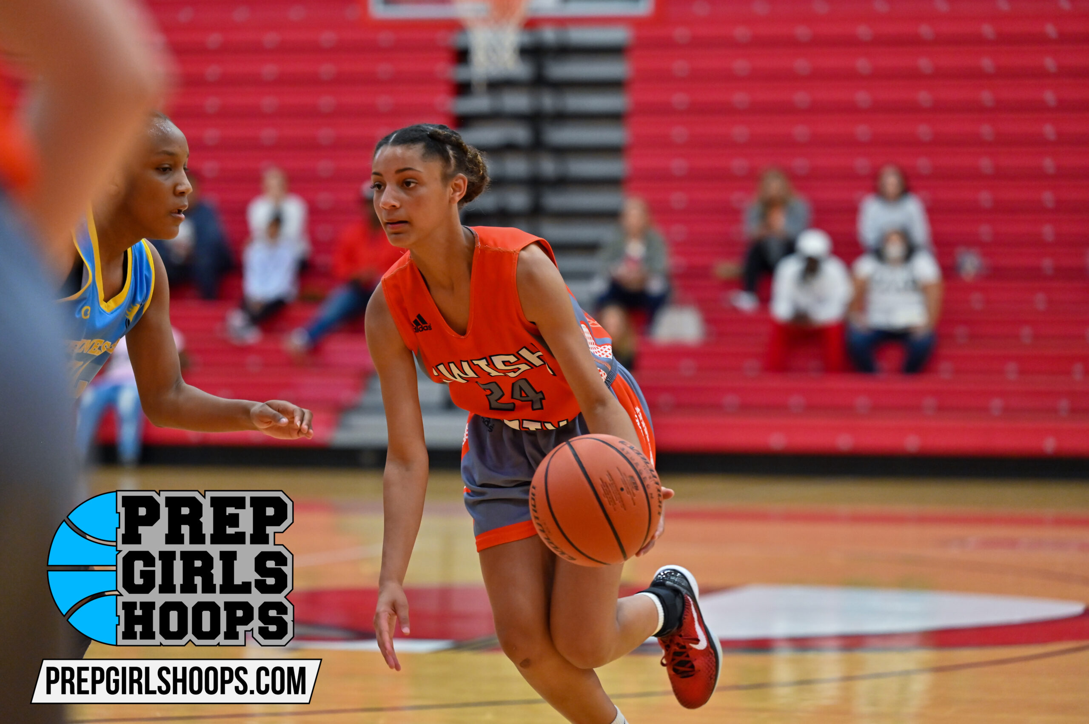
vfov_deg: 9.8
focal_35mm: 140
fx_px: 4232
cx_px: 544
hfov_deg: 14.7
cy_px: 362
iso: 3200
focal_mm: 140
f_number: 3.2
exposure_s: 1/1000
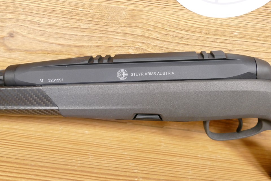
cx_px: 136
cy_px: 90
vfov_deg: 41.1
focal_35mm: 32
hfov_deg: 58.7
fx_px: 241
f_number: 3
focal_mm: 11.6
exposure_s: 1/80
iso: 1600
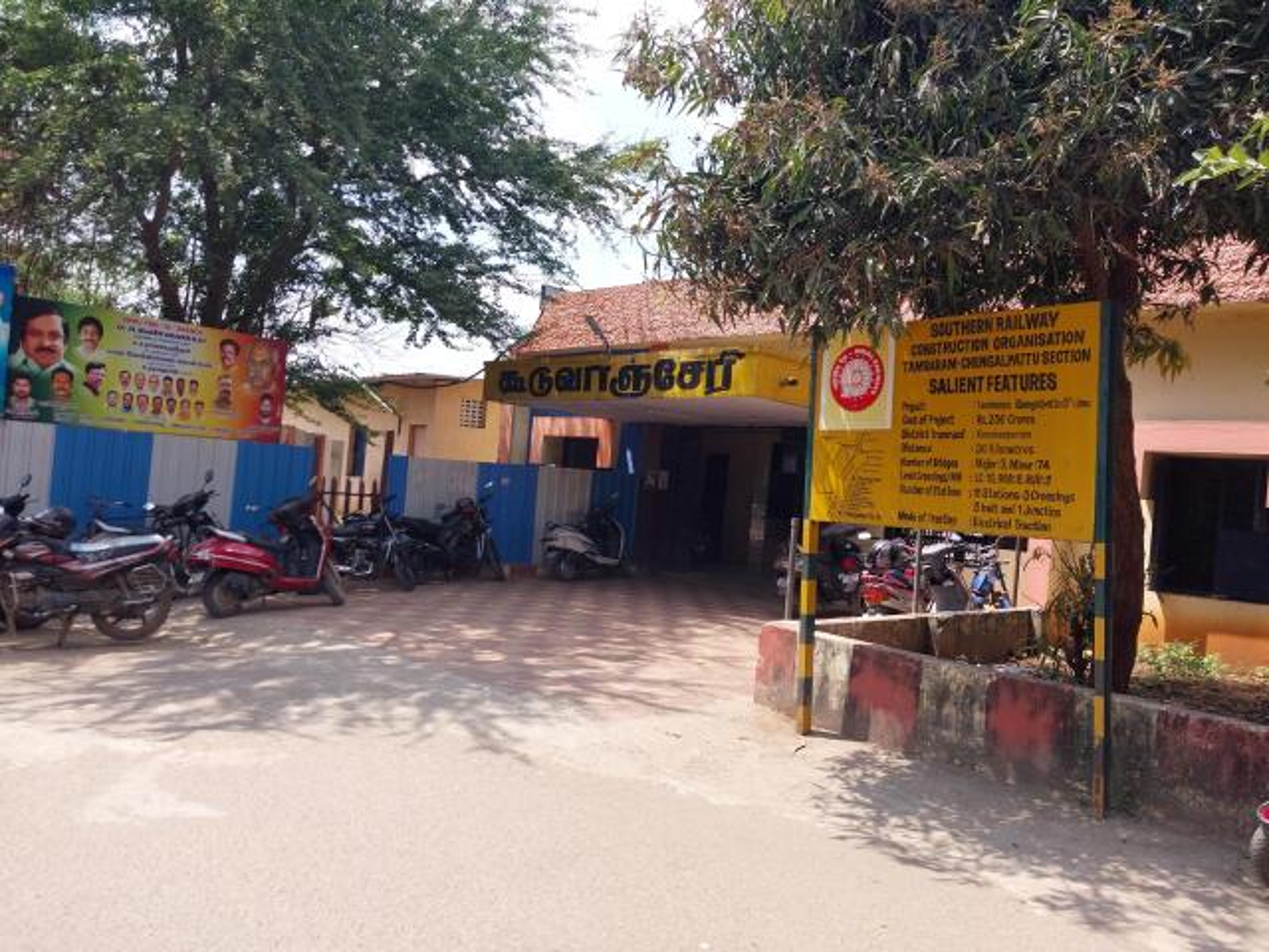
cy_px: 476
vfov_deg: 46.8
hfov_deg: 60.0
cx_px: 634
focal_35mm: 30
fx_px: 1100
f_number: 1.8
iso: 20
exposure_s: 1/361
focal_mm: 4.6
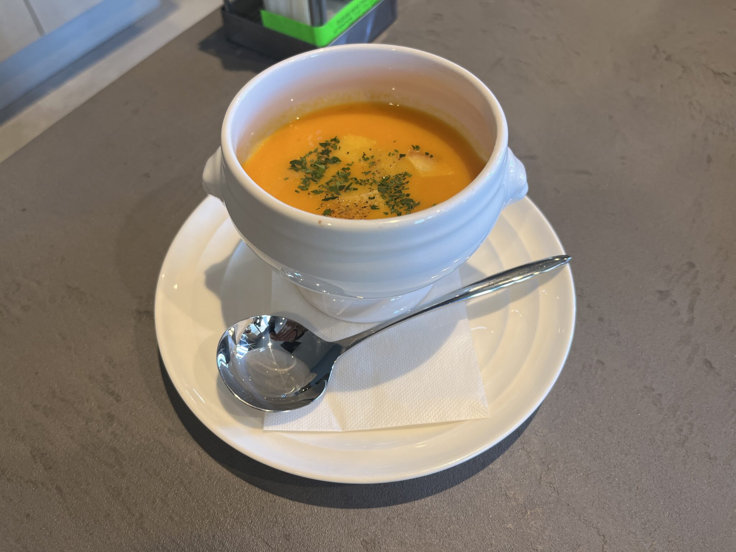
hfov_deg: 67.3
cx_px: 368
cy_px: 276
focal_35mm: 26
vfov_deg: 53.1
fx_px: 553
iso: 80
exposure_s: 1/100
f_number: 1.6
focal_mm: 5.1
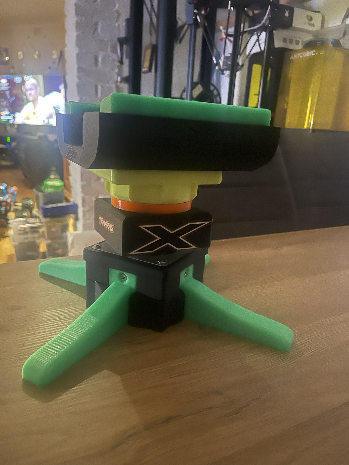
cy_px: 232
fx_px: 350
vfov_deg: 67.3
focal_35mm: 26
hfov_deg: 53.1
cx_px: 174
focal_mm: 5.1
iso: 800
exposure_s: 1/9
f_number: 1.6
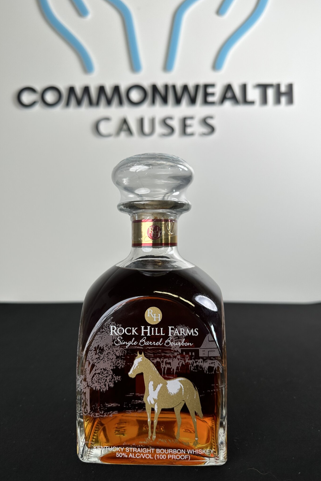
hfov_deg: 51.3
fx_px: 334
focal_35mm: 25
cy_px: 240
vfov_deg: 71.5
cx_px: 157
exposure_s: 1/373
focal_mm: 6.86
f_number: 1.78
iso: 80
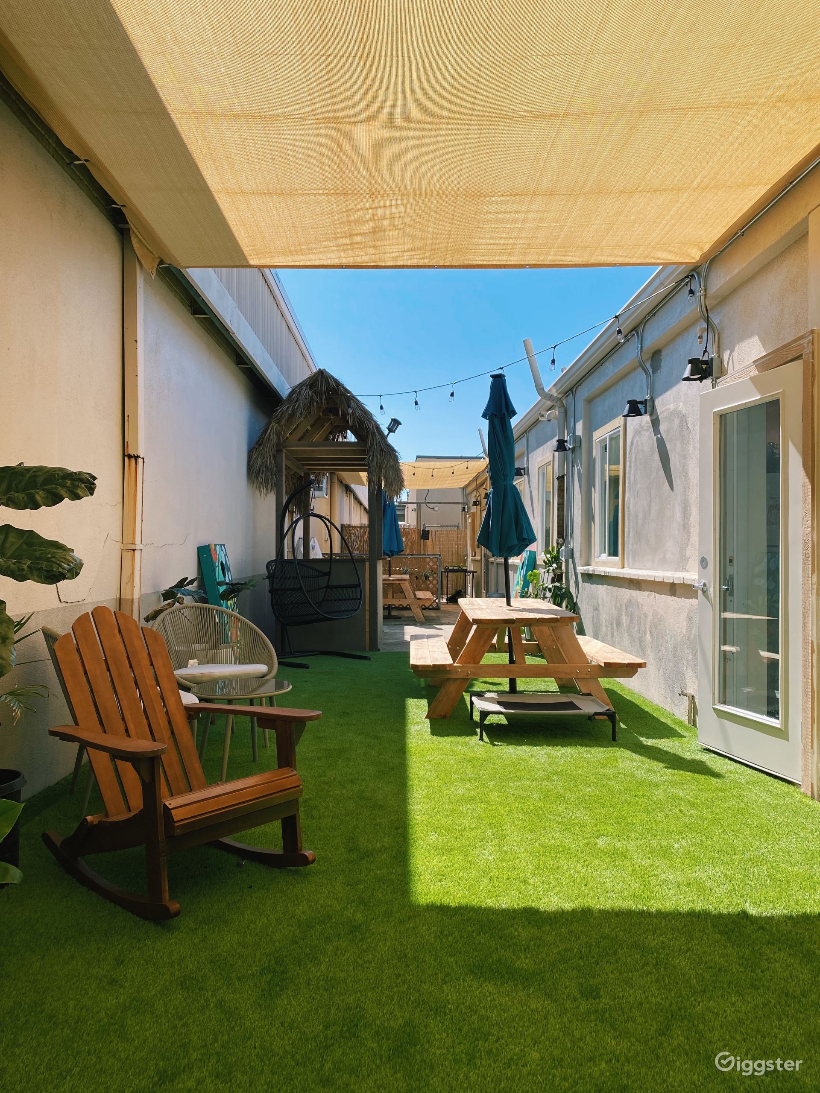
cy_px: 546
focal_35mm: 26
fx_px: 821
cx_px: 410
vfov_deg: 67.3
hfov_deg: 53.1
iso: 32
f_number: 1.8
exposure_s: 1/2410
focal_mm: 4.25
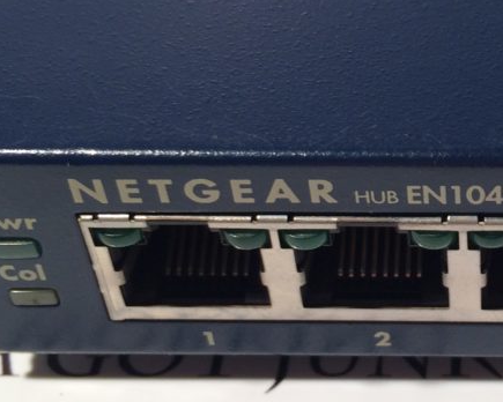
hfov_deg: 23.6
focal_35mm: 78
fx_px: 1161
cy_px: 109
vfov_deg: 19.5
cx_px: 486
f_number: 2.2
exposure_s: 1/60
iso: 40
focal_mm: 4.15
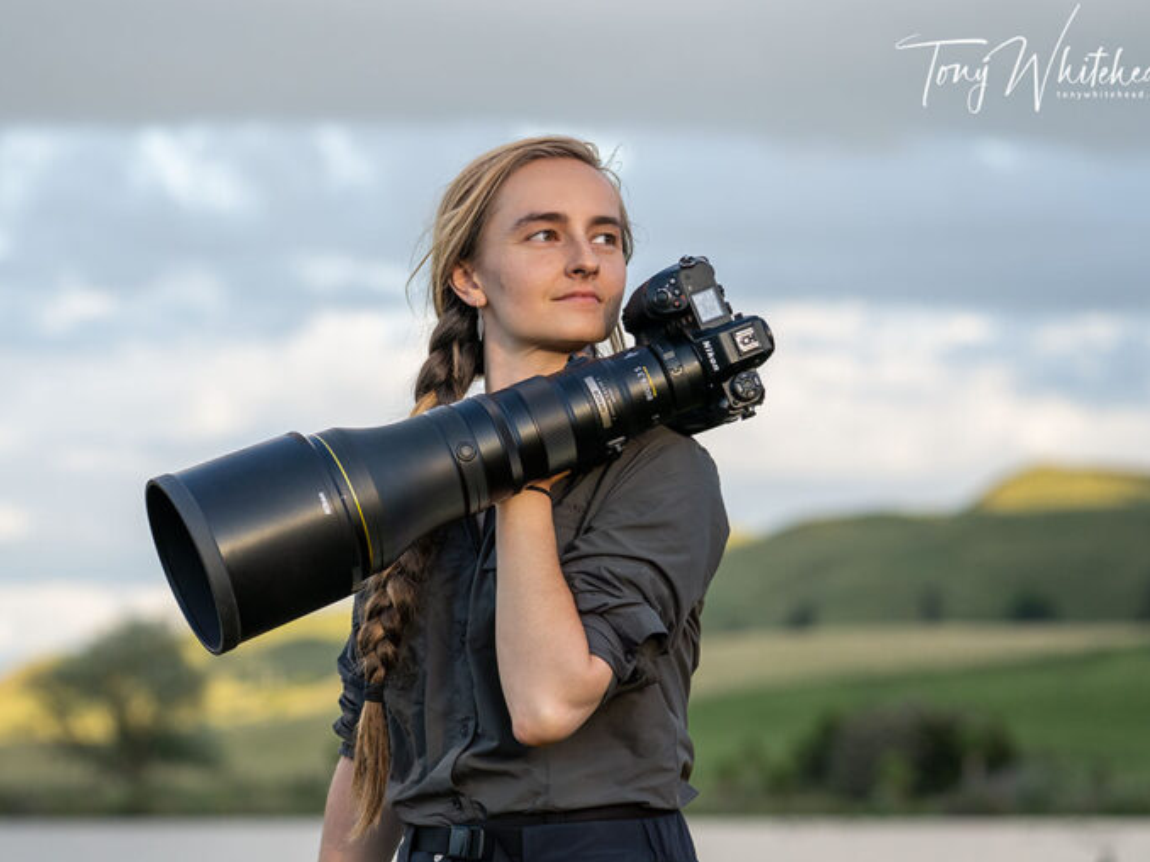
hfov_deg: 12.5
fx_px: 5247
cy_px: 431
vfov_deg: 9.4
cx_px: 541
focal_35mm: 158
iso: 400
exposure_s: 1/500
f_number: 5.6
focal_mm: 145
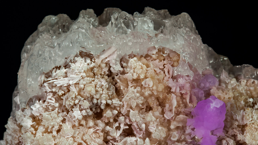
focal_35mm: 95
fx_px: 650
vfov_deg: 12.7
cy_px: 83
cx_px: 128
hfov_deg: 22.5
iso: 250
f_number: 25
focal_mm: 60
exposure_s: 1/4
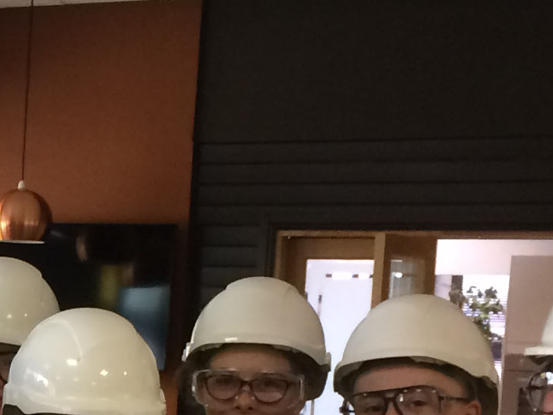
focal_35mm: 129
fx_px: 2060
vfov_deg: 11.2
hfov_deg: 14.2
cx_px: -293
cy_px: 566
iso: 160
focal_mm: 4.15
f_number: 2.2
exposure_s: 1/33
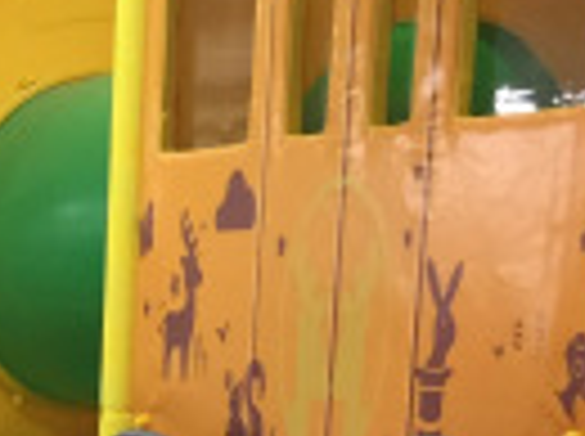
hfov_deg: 12.7
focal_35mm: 135
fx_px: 2277
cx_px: -619
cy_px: 701
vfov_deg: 10.5
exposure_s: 1/30
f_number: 2.2
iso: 100
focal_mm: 4.15
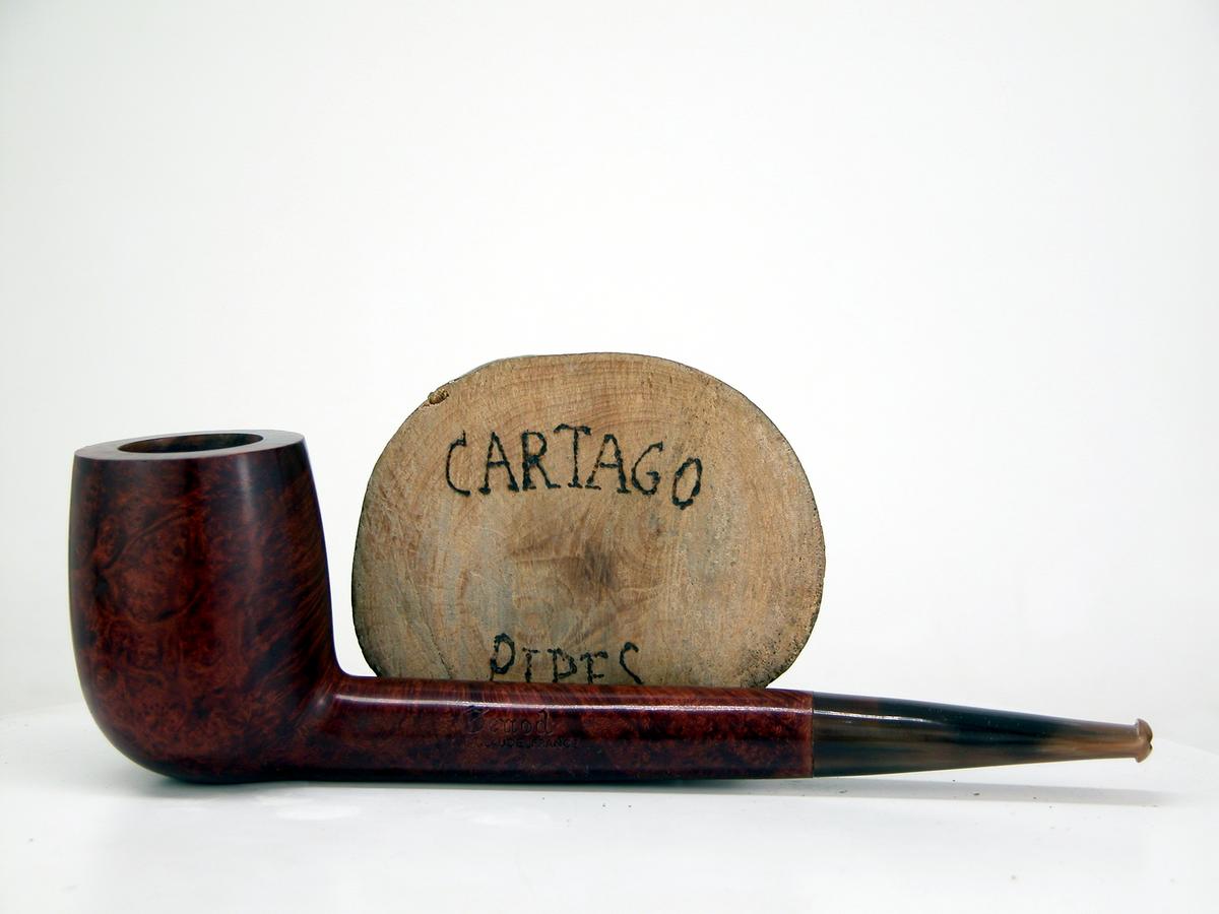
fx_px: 3240
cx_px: 610
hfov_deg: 21.3
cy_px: 457
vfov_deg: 16.1
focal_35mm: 92
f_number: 3.6
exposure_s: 1/110
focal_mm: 23.7
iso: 100
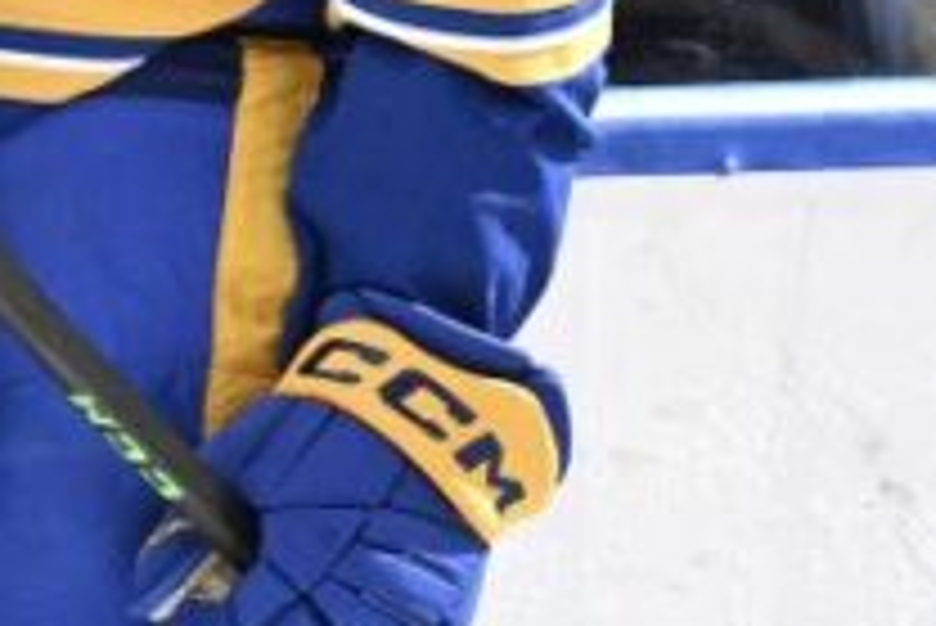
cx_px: -148
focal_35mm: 361
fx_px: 9392
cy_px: -351
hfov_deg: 5.7
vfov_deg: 3.8
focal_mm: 98
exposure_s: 1/1600
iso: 3200
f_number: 3.2
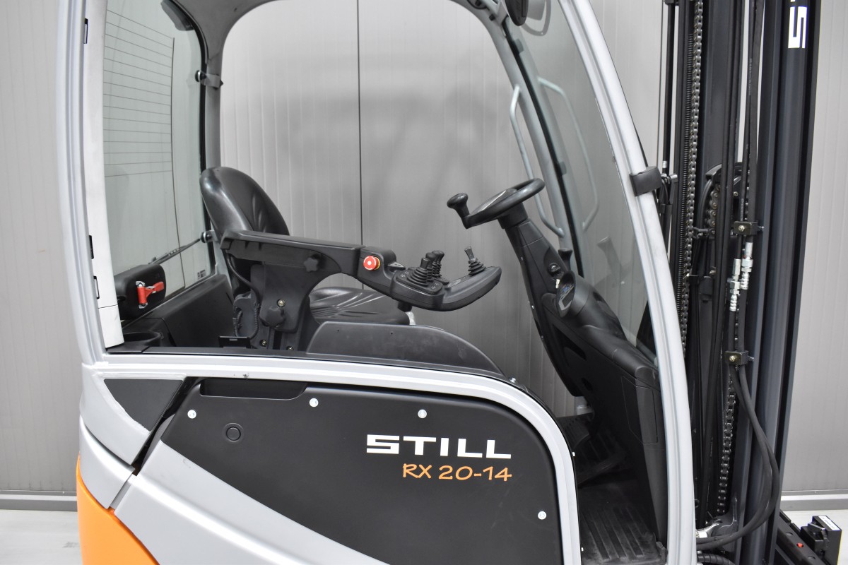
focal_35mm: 30
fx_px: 707
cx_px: 424
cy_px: 282
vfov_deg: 43.6
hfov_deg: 61.9
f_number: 4.5
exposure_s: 1/30
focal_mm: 20
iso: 1600
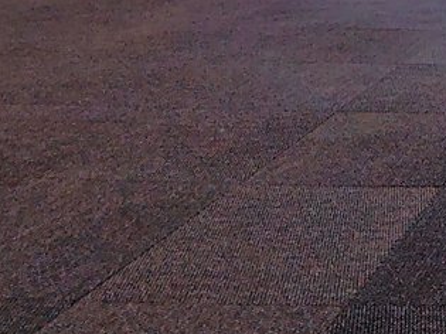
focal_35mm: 61
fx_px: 786
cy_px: -202
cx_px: 748
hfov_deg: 22.6
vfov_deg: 19.9
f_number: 1.9
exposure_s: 1/50
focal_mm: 2.18
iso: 50
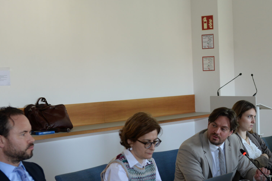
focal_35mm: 82
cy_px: 117
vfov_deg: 16.6
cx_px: 214
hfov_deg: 24.4
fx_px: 619
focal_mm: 48
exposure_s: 1/125
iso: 800
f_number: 3.5
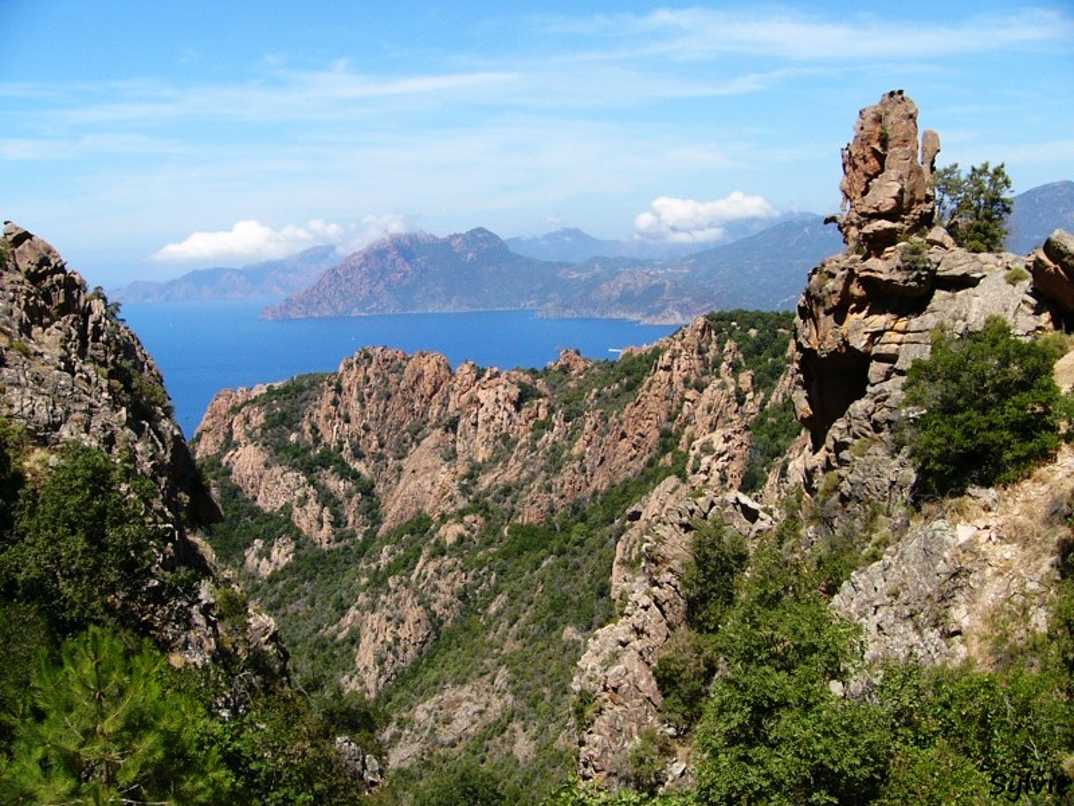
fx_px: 1086
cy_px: 403
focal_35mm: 35
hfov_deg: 52.6
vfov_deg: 40.7
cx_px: 537
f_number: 4.6
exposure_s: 1/400
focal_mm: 4.6
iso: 50
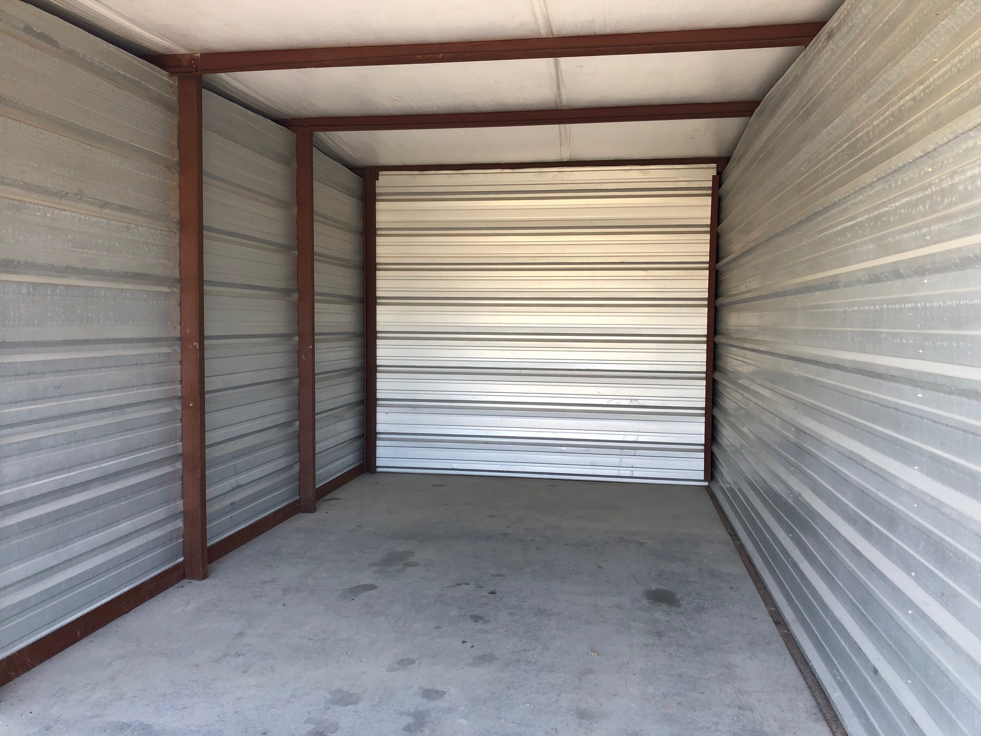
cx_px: 490
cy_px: 368
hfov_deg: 63.4
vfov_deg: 49.7
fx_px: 794
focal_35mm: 28
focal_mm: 3.99
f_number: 1.8
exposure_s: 1/120
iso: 32
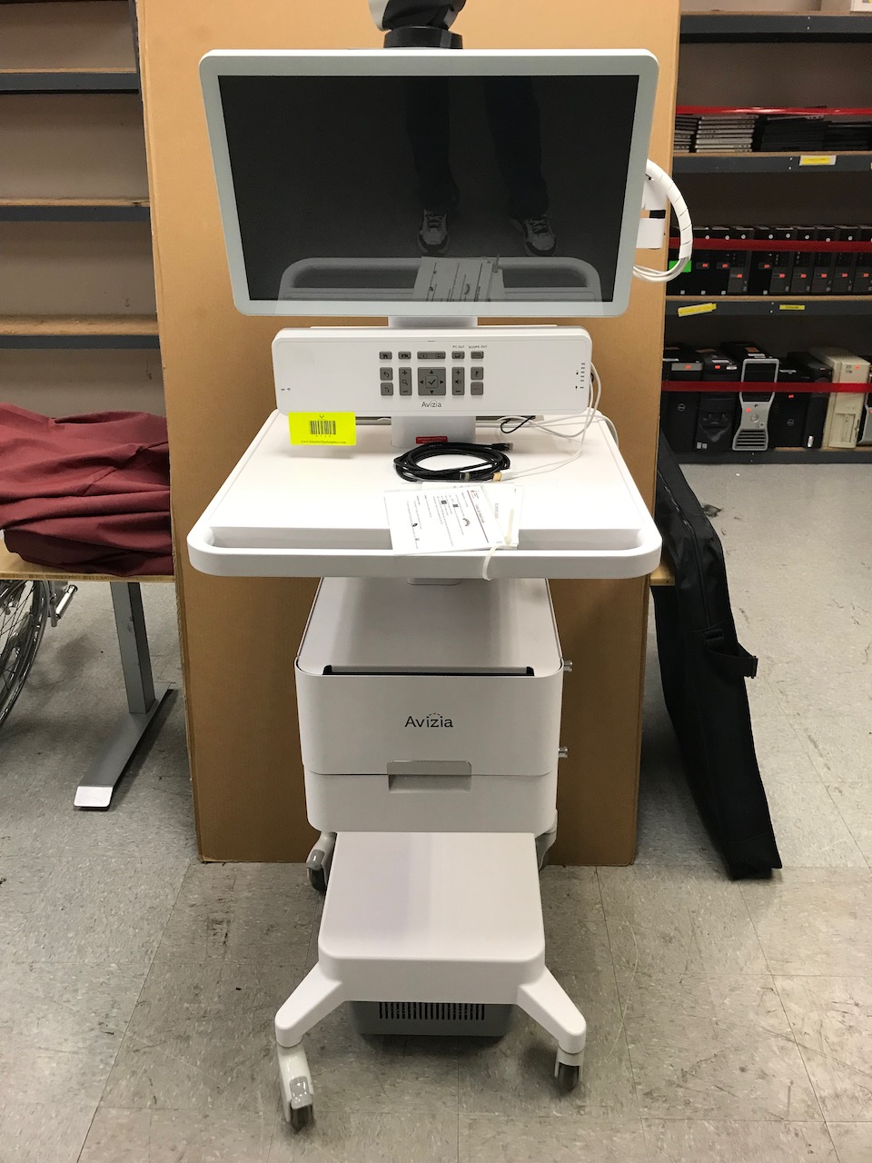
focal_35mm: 28
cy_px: 582
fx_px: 940
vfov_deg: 63.4
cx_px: 436
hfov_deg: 49.7
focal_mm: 3.99
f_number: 1.8
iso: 40
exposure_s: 1/32
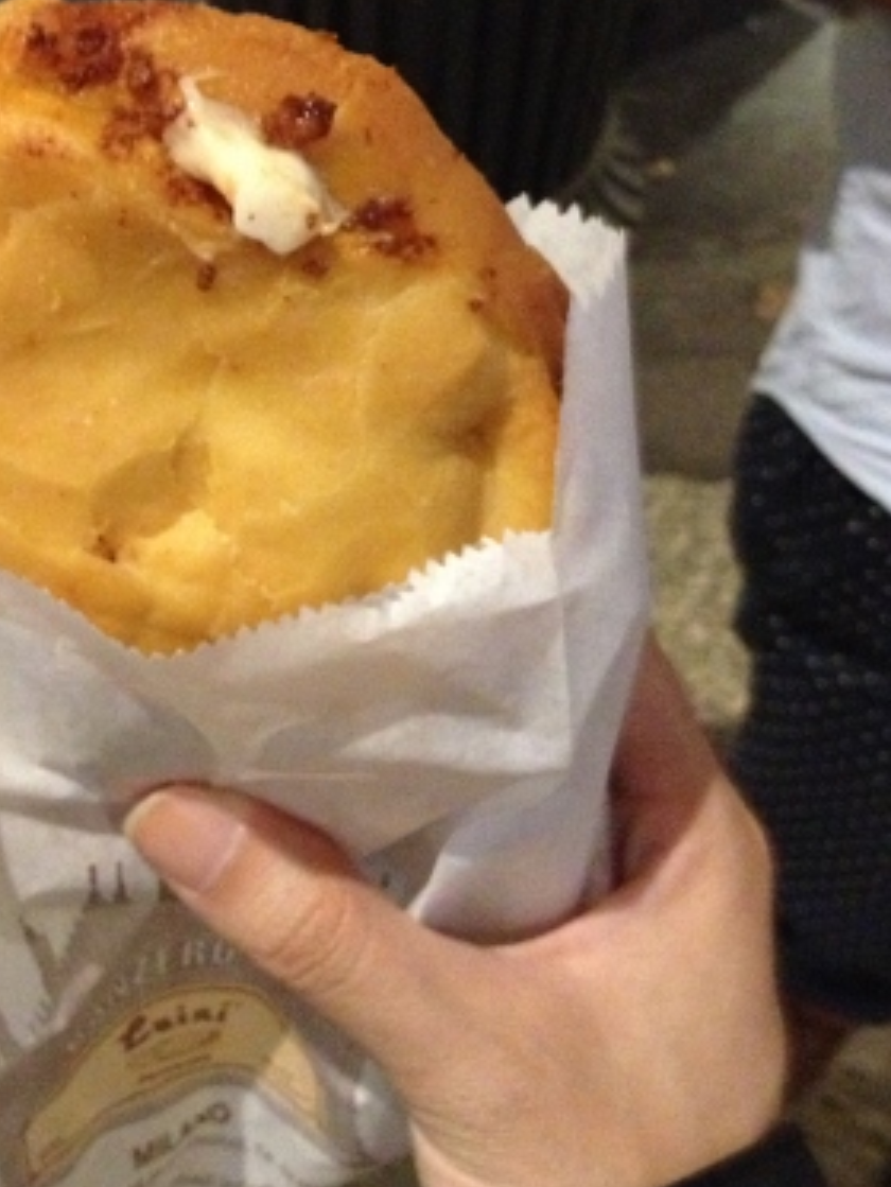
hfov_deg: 24.3
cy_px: 423
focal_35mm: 60
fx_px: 2058
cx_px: 280
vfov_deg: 32.0
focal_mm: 4.28
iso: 800
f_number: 2.4
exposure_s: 1/15
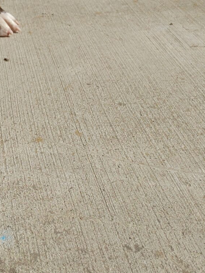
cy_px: -64
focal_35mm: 71
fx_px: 561
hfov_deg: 19.5
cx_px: -42
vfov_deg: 24.5
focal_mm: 4.81
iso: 50
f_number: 1.8
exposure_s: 1/3571
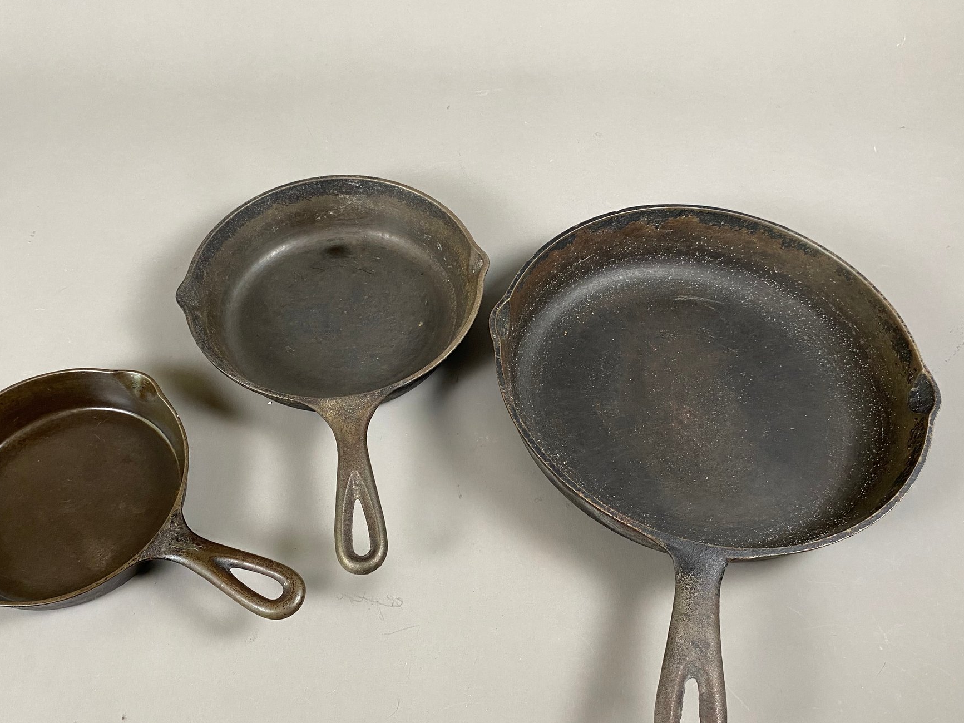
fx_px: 836
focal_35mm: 30
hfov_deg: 59.8
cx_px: 429
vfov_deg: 46.8
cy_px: 373
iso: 125
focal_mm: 4.25
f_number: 1.8
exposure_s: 1/60
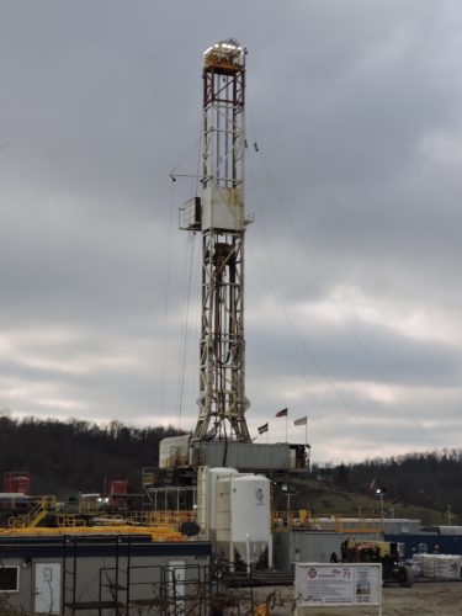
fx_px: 1335
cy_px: 308
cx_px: 231
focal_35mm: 75
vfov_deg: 26.0
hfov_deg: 19.6
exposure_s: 1/1250
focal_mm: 13.4
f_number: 6.2
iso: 400
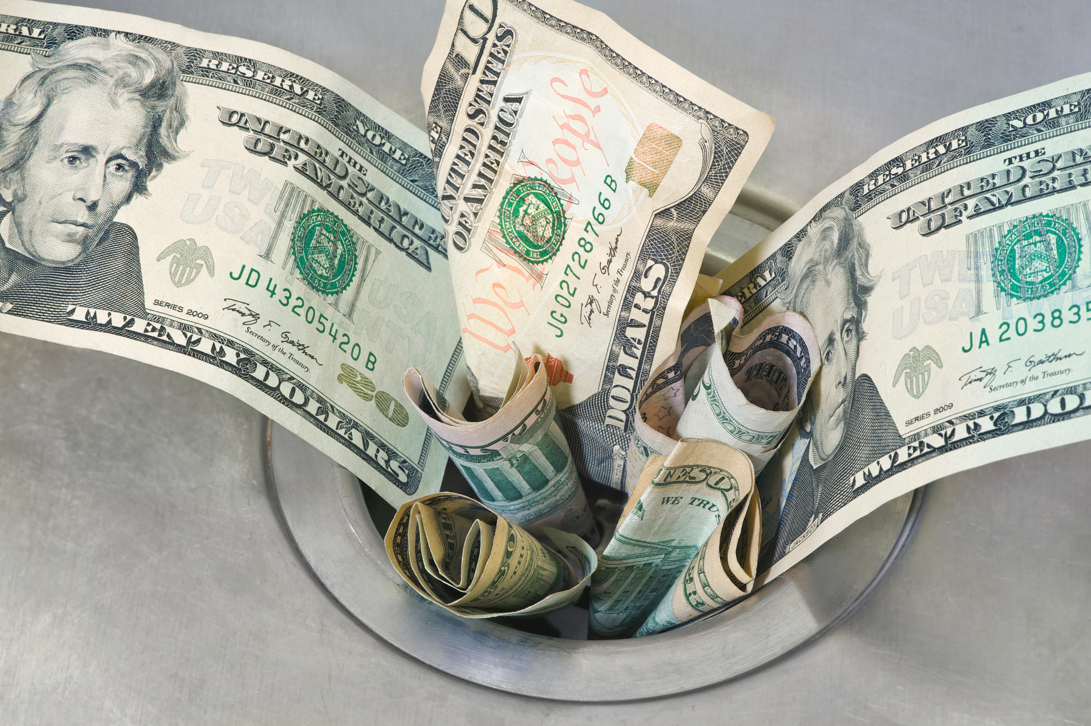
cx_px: 546
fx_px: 3180
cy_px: 363
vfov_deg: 13.0
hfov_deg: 19.5
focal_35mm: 105
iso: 100
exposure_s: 3
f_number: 22
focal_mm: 105
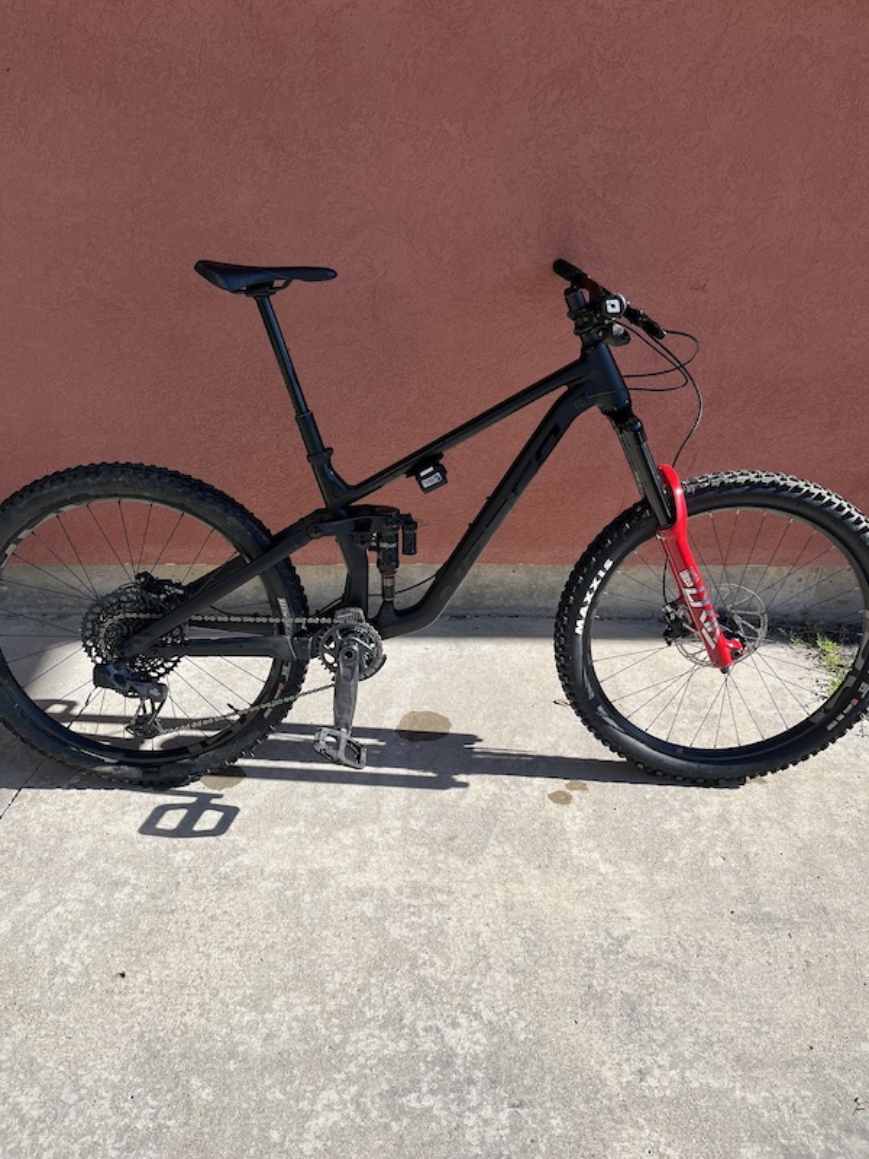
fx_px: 870
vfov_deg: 67.3
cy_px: 580
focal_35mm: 26
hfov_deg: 53.1
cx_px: 434
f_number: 1.6
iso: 50
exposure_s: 1/1957
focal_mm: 5.1
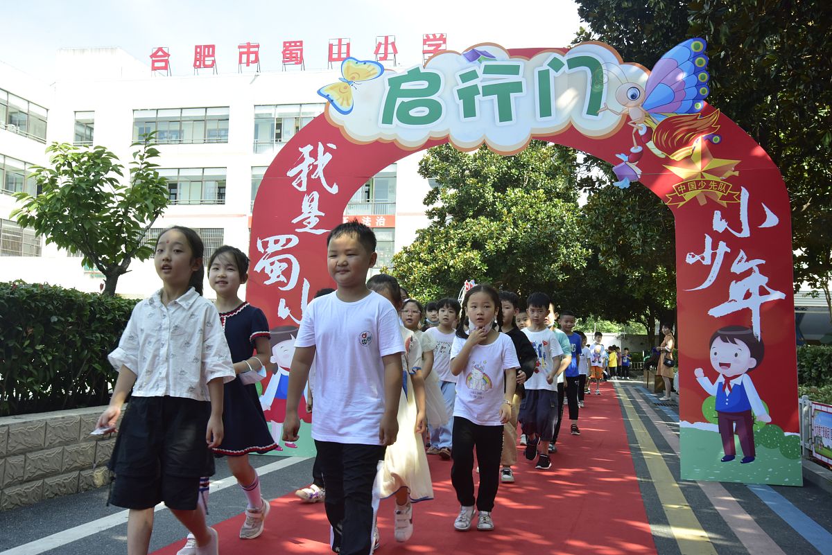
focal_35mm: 35
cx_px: 416
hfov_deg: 54.4
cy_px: 278
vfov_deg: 37.9
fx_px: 809
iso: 1250
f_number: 16
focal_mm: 35
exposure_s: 1/125
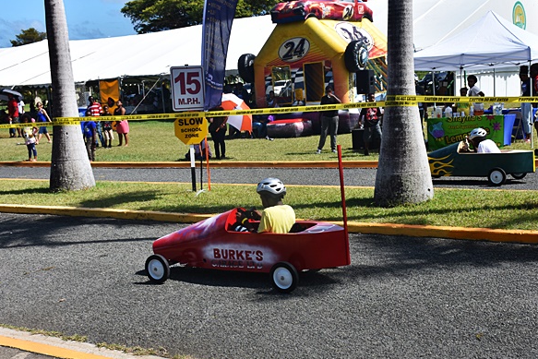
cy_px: 185
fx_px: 807
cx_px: 305
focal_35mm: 54
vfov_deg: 25.1
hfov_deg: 36.8
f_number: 8
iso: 160
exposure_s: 1/500
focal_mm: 30
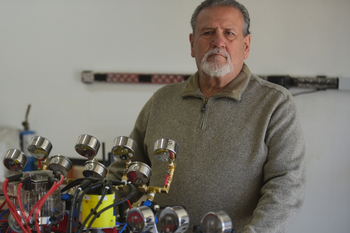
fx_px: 904
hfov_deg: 21.9
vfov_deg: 14.7
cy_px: 147
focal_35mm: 93
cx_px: 129
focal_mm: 70
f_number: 2.8
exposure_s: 1/800
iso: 560
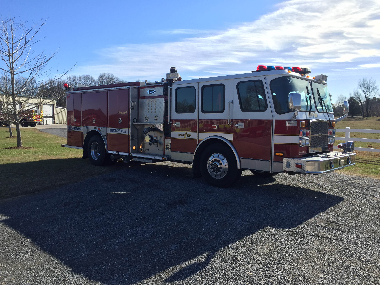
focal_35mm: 29
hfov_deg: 61.7
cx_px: 190
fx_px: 318
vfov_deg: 48.2
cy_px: 142
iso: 32
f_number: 2.2
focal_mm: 4.15
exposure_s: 1/1799
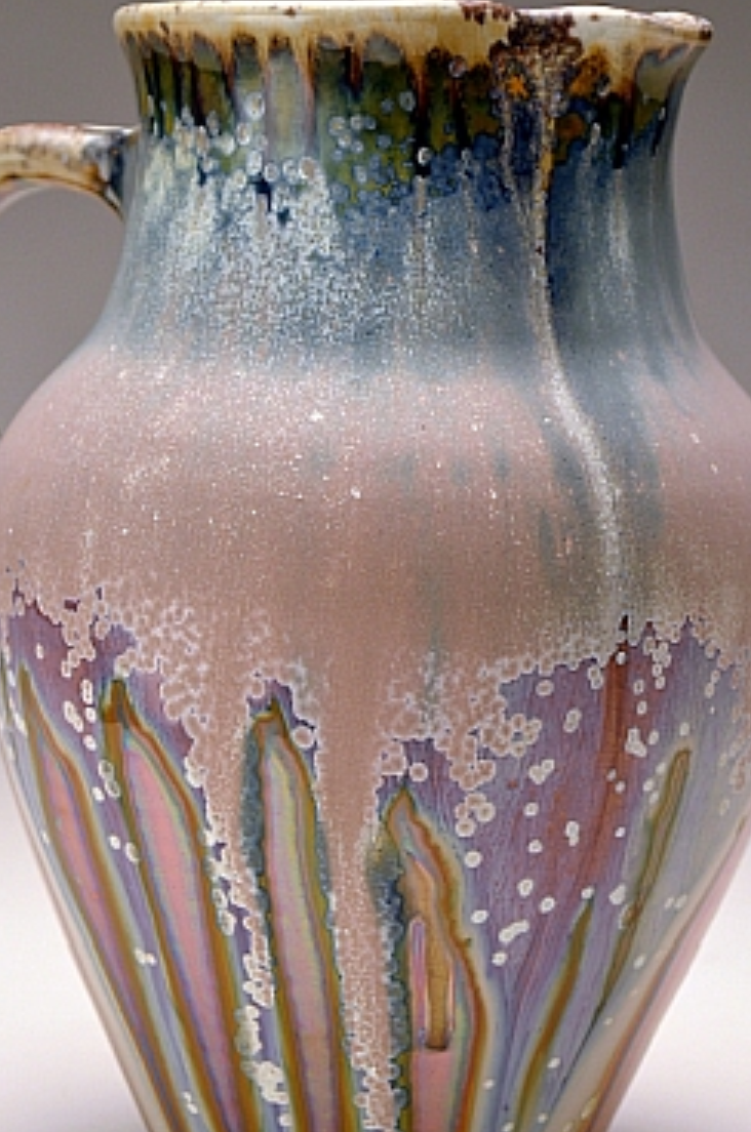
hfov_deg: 12.9
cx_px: 355
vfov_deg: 19.3
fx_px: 3329
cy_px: 560
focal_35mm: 106
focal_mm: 52
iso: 400
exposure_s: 1/60
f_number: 8
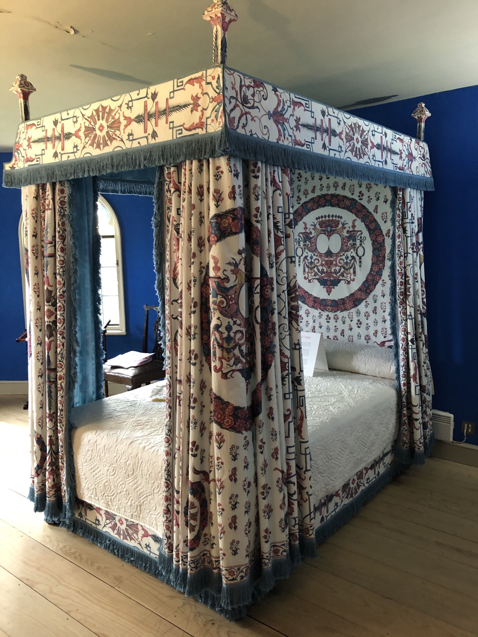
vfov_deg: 63.4
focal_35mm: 28
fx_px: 516
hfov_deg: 49.7
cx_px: 239
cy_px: 318
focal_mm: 3.99
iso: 80
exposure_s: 1/7
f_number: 1.8
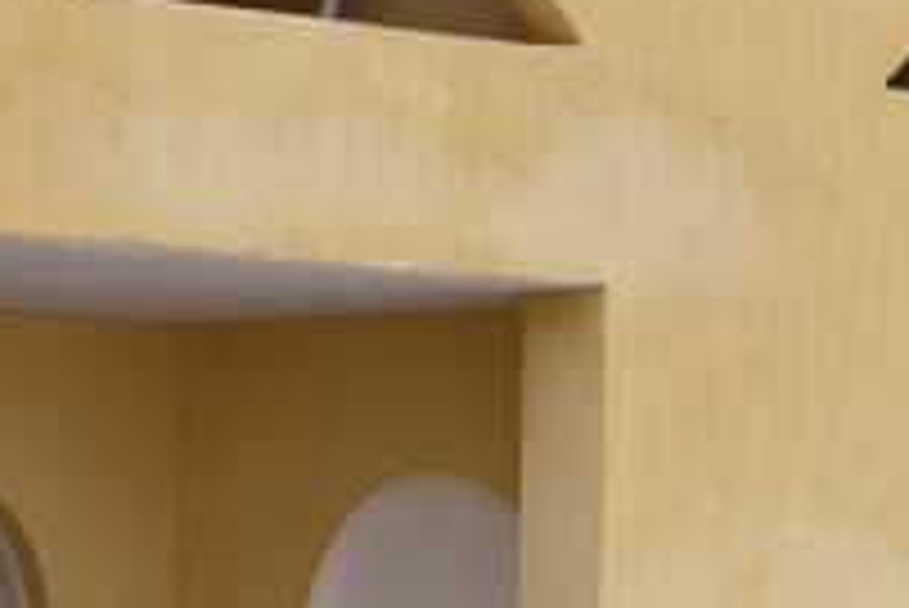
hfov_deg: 7.3
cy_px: 898
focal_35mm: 282
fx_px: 7125
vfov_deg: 4.8
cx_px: 760
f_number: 11
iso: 400
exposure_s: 1/400
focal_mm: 38
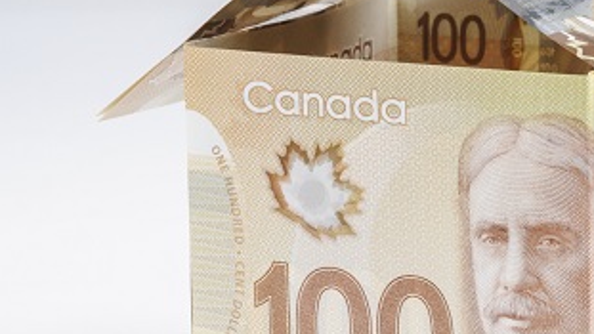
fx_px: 3623
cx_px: 418
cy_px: 143
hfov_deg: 9.4
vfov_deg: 5.3
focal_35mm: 230
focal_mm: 105
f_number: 22
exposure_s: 1/125
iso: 400
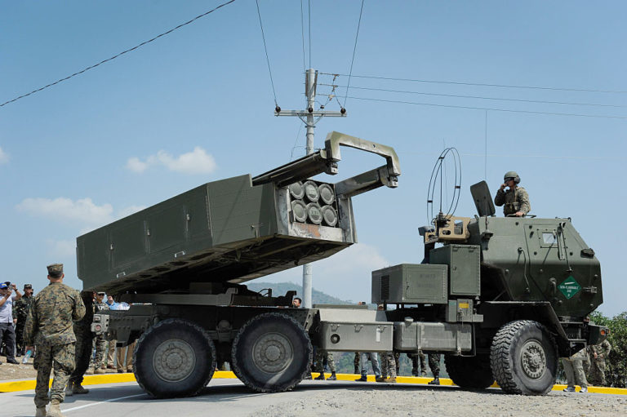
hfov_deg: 43.6
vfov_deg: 29.8
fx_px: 783
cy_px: 208
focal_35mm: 45
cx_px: 314
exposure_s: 1/3200
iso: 400
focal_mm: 45
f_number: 5
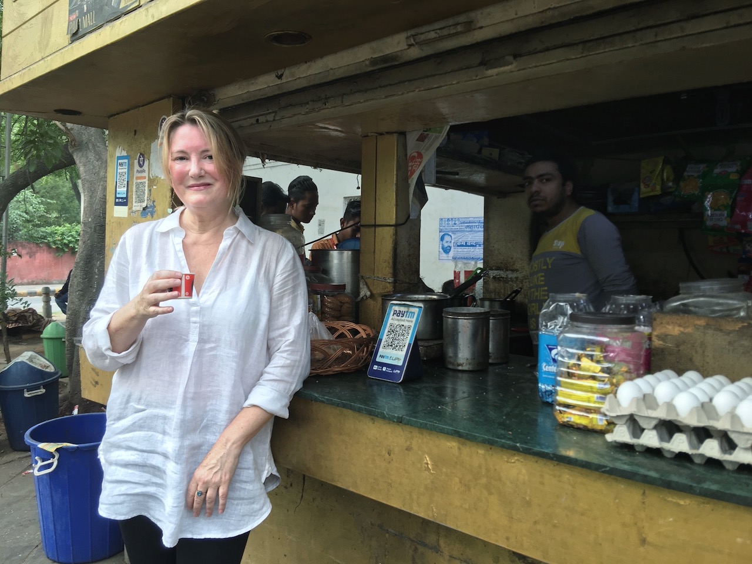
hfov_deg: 61.7
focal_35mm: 29
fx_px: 630
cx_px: 376
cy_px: 282
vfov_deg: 48.2
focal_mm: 4.15
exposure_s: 1/100
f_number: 2.2
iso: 25
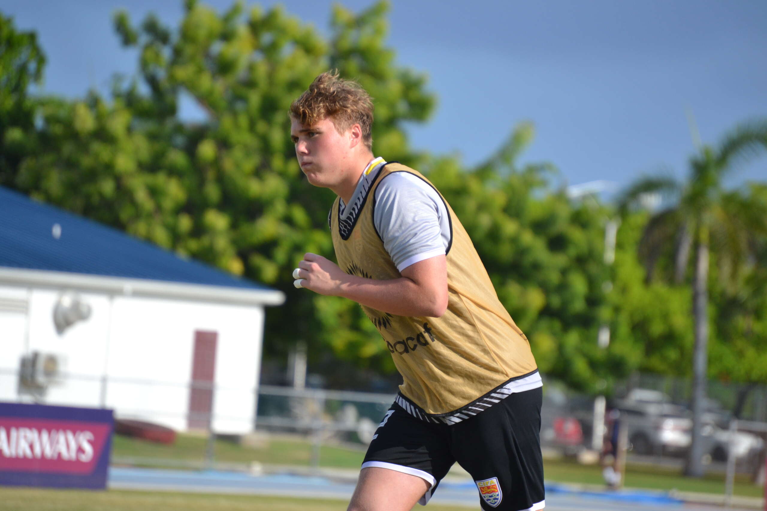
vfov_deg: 4.6
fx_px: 6392
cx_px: 384
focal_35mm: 300
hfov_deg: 6.9
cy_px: 256
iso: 400
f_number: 6.3
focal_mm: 200
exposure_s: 1/1600
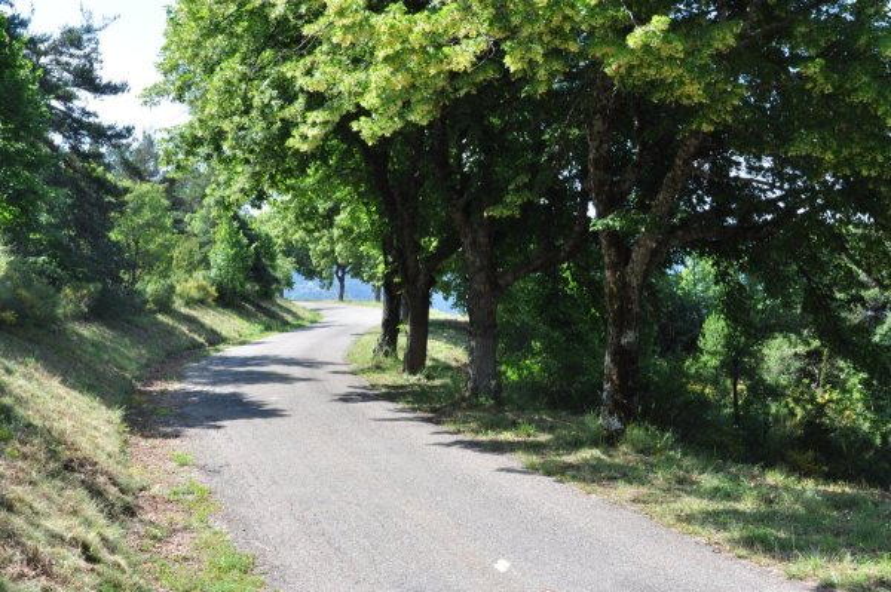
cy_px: 296
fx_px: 1261
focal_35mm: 51
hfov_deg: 38.9
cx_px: 446
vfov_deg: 26.4
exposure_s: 1/250
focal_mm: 34
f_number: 10
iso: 360
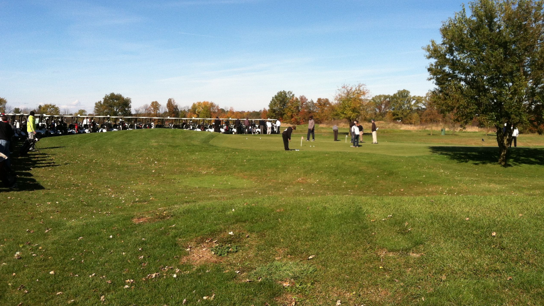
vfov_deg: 30.2
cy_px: 108
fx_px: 562
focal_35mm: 39
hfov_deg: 51.6
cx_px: 267
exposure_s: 1/1500
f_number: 2.8
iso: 80
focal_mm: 3.85
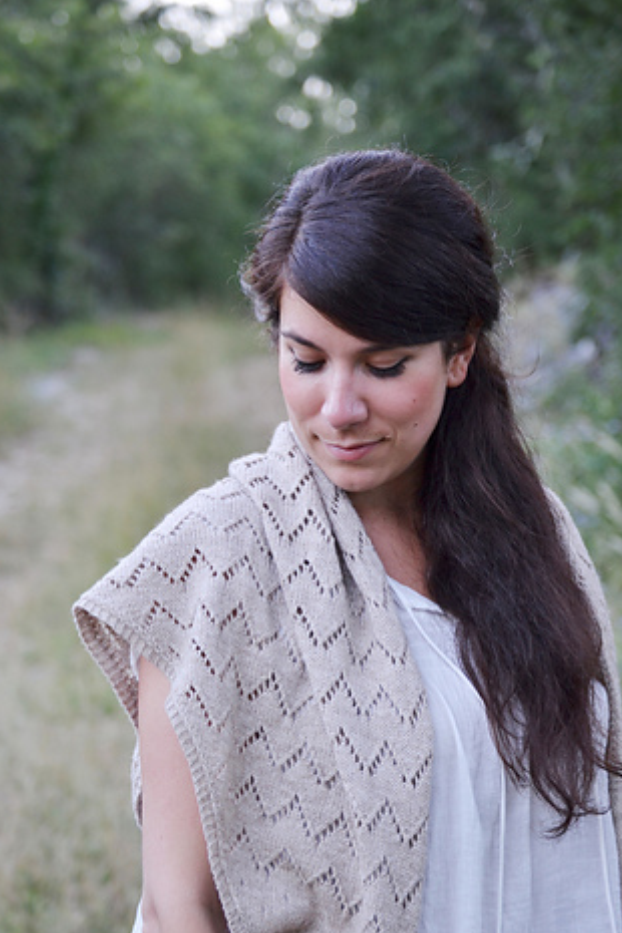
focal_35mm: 100
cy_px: 500
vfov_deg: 20.4
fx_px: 2591
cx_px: 306
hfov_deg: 13.7
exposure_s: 1/60
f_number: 4.2
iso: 200
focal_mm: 62
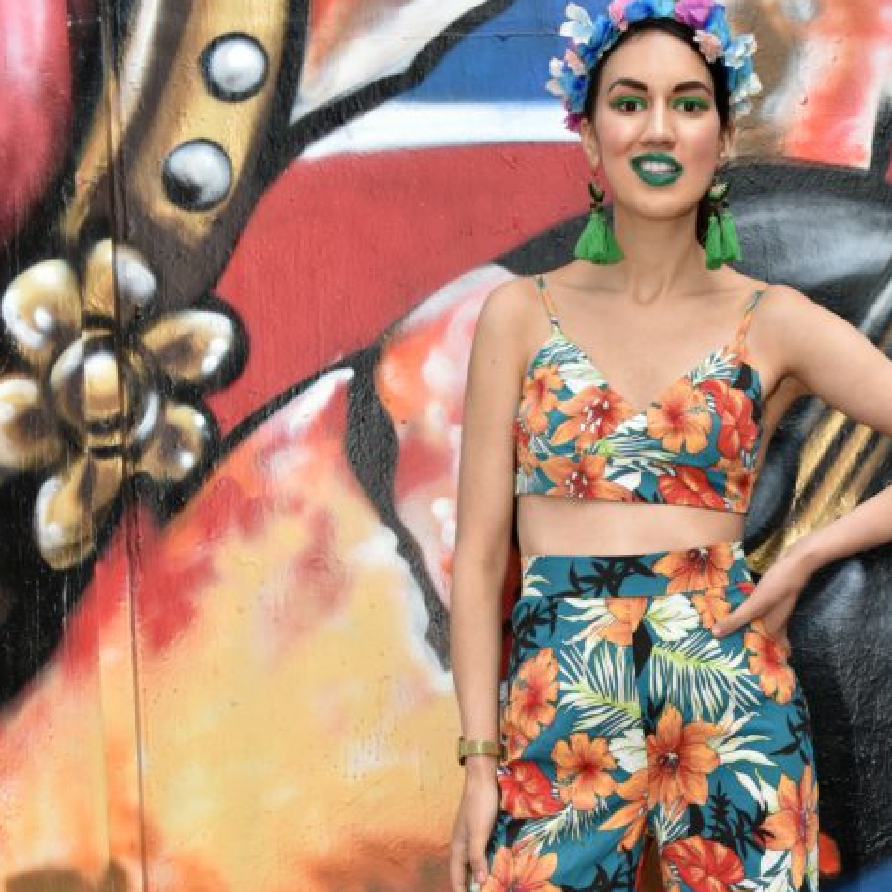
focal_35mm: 64
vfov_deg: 26.2
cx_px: 589
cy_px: 761
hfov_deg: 26.7
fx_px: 1866
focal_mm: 35
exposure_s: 1/500
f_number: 4.5
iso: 400
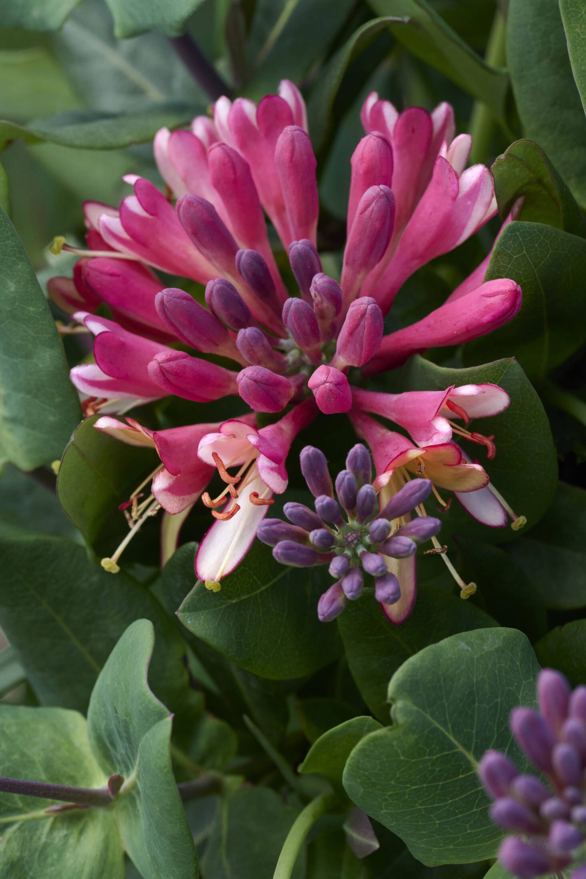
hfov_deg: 13.0
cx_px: 293
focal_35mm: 105
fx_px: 2564
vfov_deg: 19.5
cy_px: 440
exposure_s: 1/320
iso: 1250
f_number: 16
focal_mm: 105
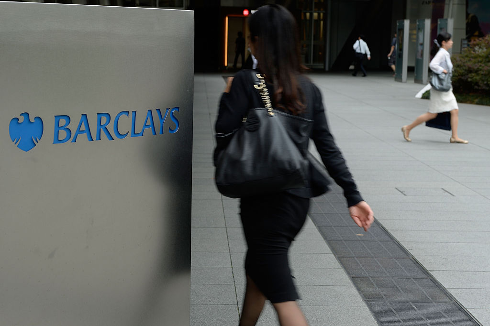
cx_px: 245
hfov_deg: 39.6
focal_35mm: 50
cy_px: 163
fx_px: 680
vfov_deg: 27.0
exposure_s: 1/60
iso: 100
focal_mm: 50
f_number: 5.6
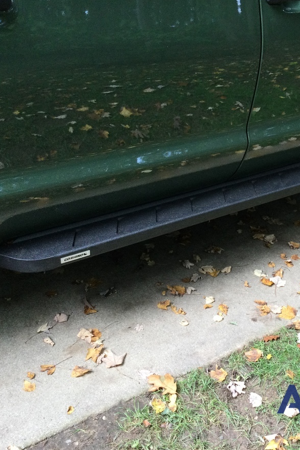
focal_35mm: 44
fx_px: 550
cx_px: 241
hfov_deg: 29.8
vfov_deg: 44.5
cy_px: 222
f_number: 2.4
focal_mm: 3.3
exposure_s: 1/30
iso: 32
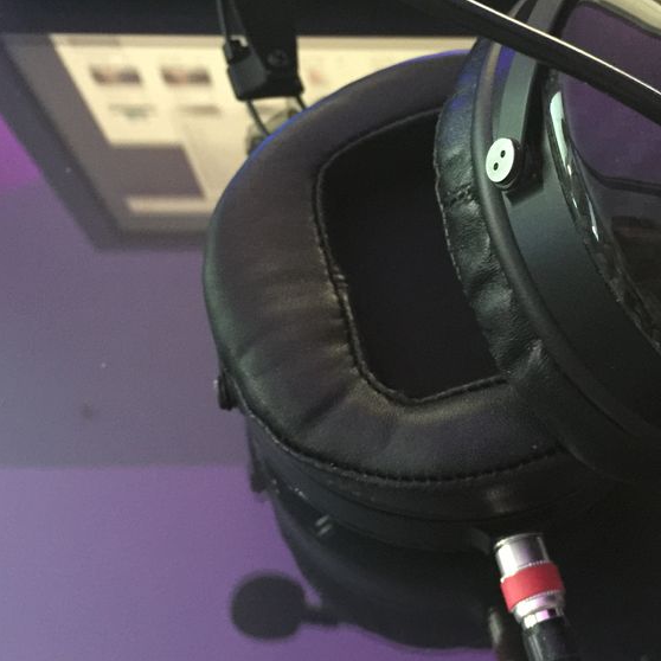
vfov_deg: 35.9
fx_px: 1015
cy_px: 264
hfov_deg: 35.5
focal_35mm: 47
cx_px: 471
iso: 250
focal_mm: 4.15
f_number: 2.2
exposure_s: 1/4
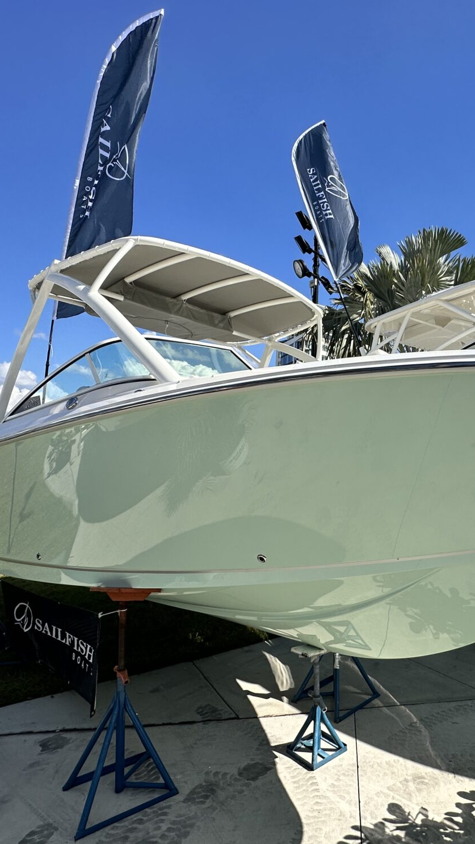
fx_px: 470
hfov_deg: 51.0
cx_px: 365
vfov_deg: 83.8
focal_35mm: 21
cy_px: 428
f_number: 2.2
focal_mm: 2.22
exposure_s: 1/2506
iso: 50
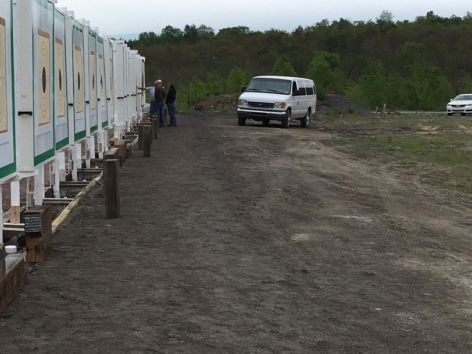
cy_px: 173
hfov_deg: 26.3
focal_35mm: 72
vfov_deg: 20.4
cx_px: 70
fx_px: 982
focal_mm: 4.15
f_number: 2.2
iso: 25
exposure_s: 1/1083
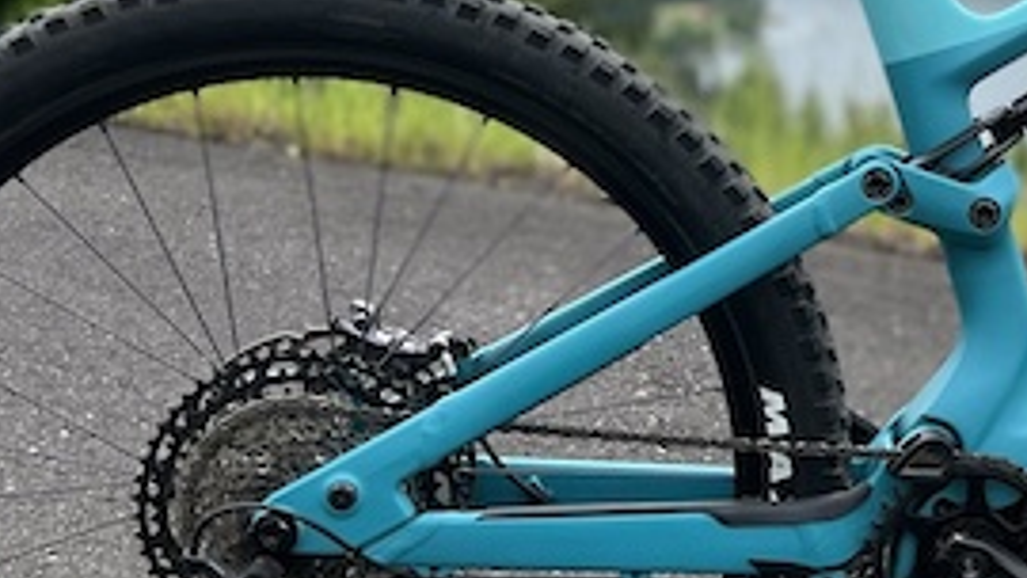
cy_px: 72
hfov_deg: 23.8
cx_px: 1107
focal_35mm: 84
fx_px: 2288
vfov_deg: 14.3
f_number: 1.5
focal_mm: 5.7
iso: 50
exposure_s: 1/3571
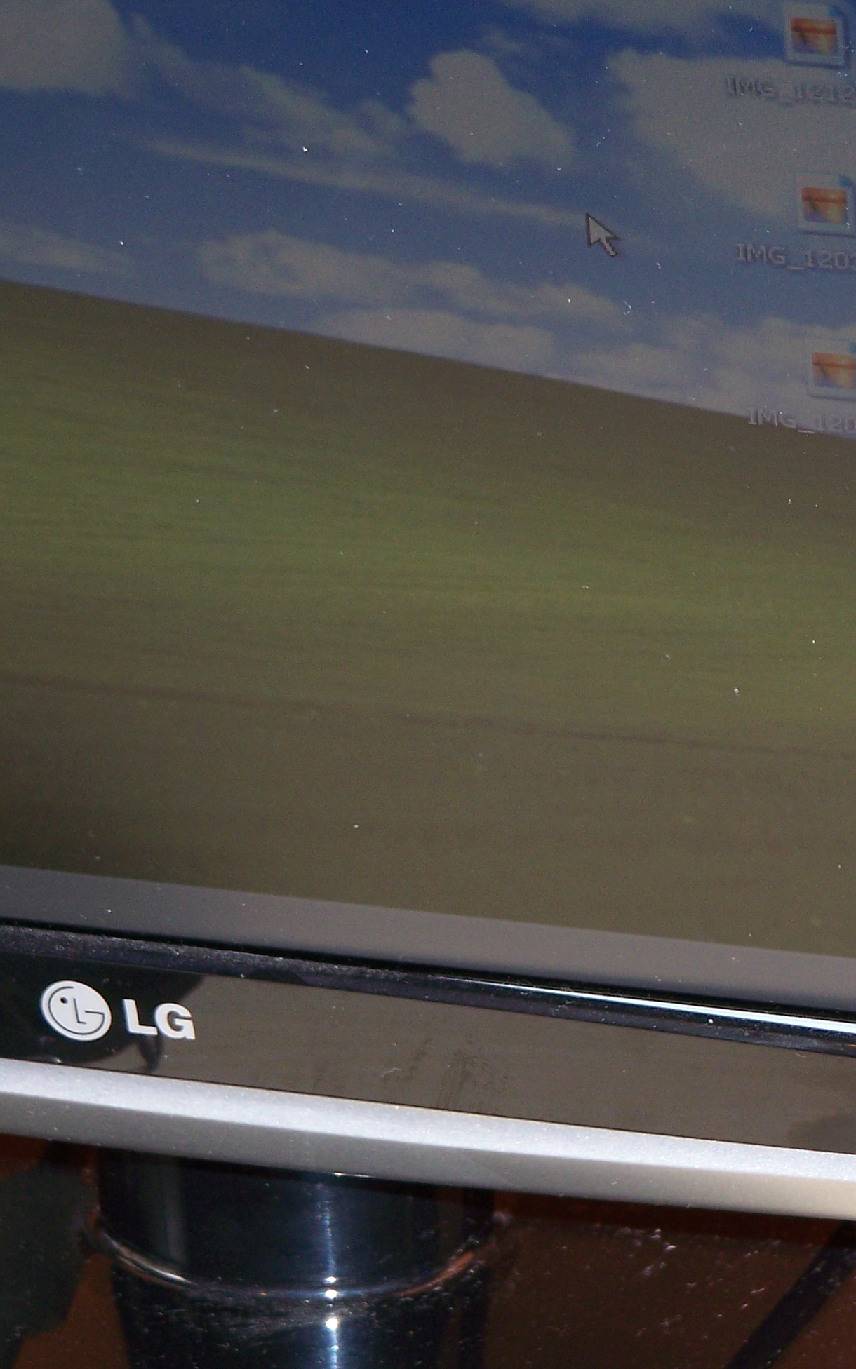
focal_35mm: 197
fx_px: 7353
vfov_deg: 10.6
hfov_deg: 6.7
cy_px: 731
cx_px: 734
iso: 80
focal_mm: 21.2
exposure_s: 1/100
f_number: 3.2
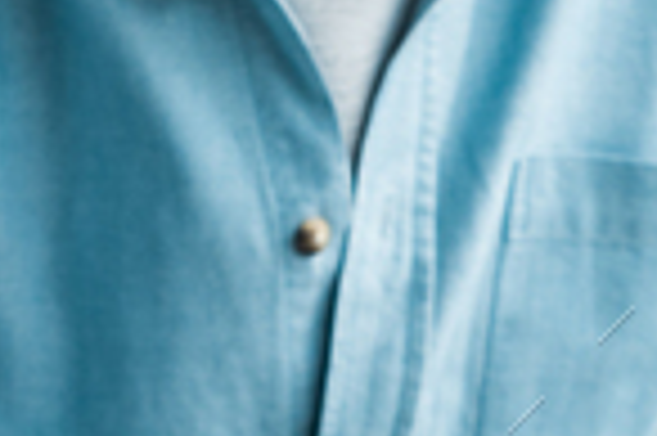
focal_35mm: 303
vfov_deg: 4.5
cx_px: 819
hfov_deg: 6.8
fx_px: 5523
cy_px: 737
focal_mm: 50
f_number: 4
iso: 100
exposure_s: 1/160
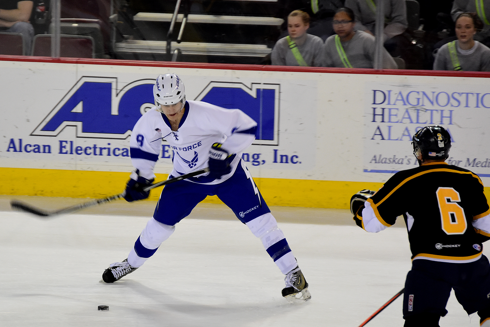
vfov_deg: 5.0
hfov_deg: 7.4
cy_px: 164
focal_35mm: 278
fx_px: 3777
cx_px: 245
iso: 1600
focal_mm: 185
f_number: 5.6
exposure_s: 1/250
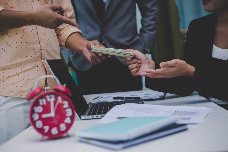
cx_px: 114
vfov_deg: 27.0
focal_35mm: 50
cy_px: 76
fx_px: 317
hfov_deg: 39.6
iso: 125
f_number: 2.5
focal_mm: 50
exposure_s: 1/800
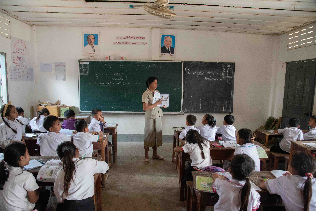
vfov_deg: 53.2
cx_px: 158
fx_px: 211
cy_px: 106
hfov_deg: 73.7
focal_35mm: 24
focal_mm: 24
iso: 4500
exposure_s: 1/200
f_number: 6.3
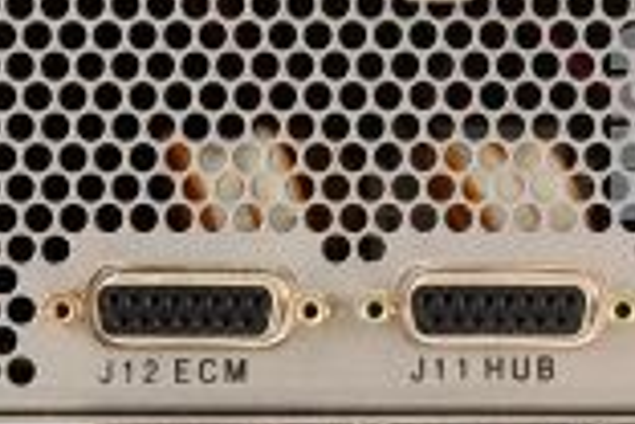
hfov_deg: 10.3
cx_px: 1018
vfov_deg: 7.1
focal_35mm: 192
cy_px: 124
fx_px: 3386
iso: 1600
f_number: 9
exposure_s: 1/125
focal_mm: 50
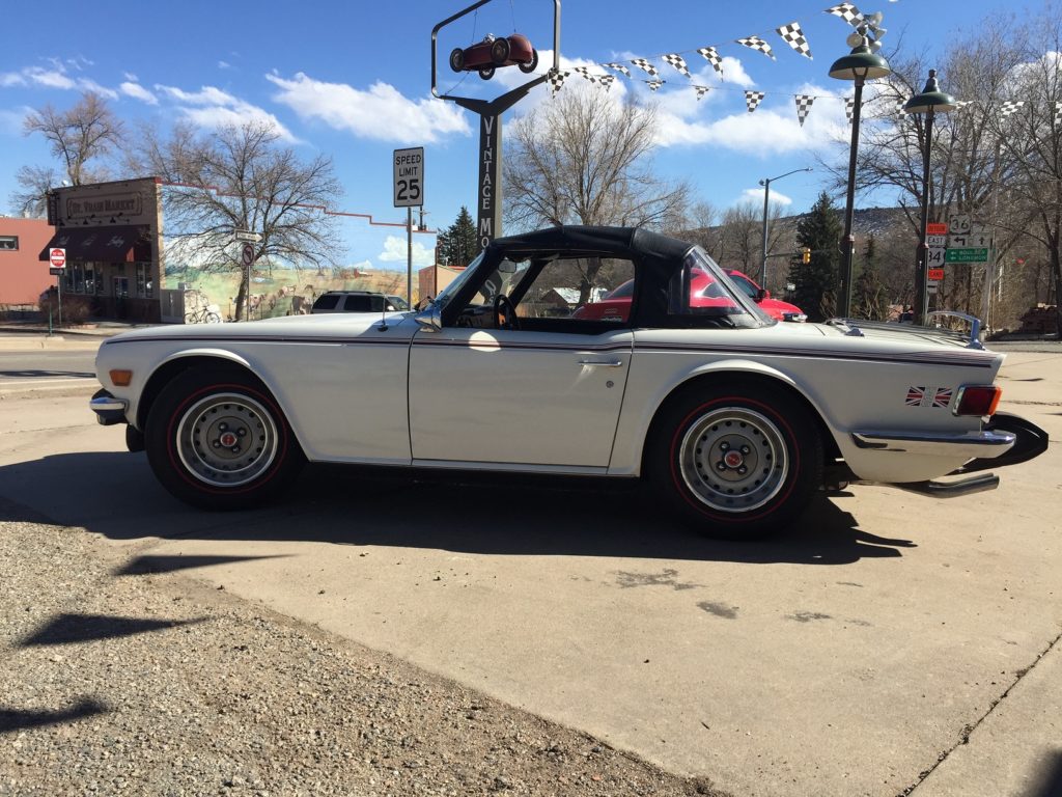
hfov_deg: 61.7
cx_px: 531
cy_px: 398
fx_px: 890
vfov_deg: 48.2
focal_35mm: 29
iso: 32
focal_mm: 4.15
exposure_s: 1/1721
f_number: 2.2
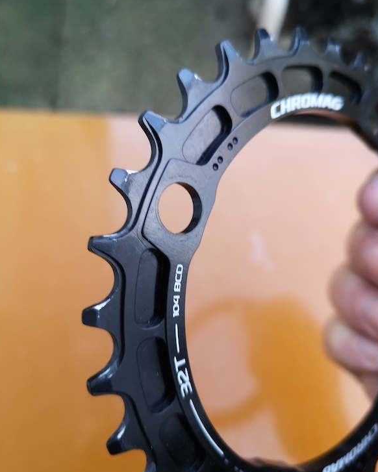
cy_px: 232
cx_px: 192
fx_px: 405
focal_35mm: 29
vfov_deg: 60.4
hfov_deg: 50.0
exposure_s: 1/100
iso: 250
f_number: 1.8
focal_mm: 5.58
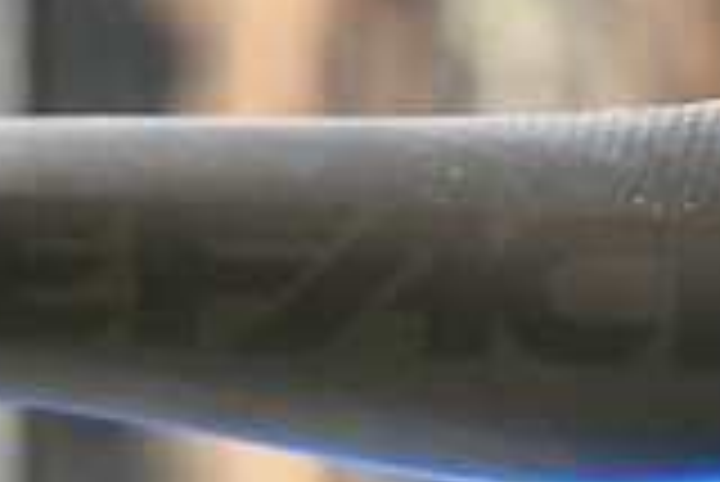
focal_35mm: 1023
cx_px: 1296
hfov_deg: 2.0
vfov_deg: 1.3
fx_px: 20478
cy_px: 47
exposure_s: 1/3200
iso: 7200
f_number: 5.6
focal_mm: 160
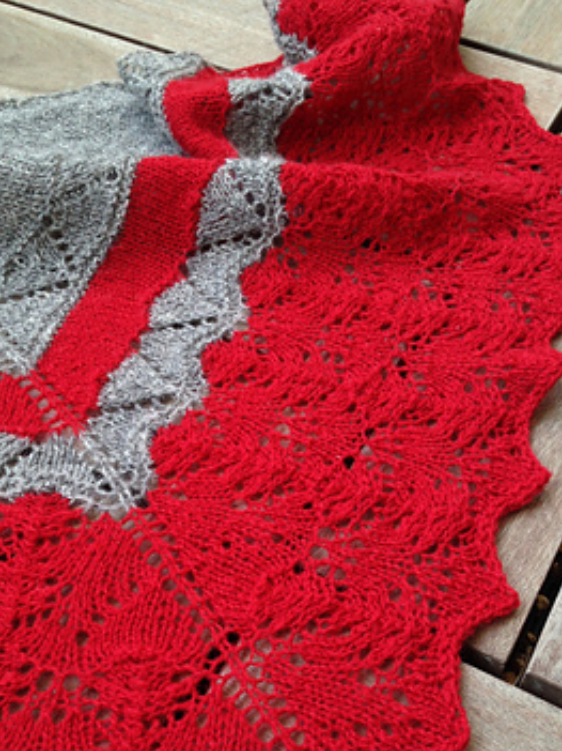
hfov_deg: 30.8
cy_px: 503
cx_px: 232
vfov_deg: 39.9
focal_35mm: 47
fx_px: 1018
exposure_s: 1/40
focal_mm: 4.12
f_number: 2.4
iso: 50
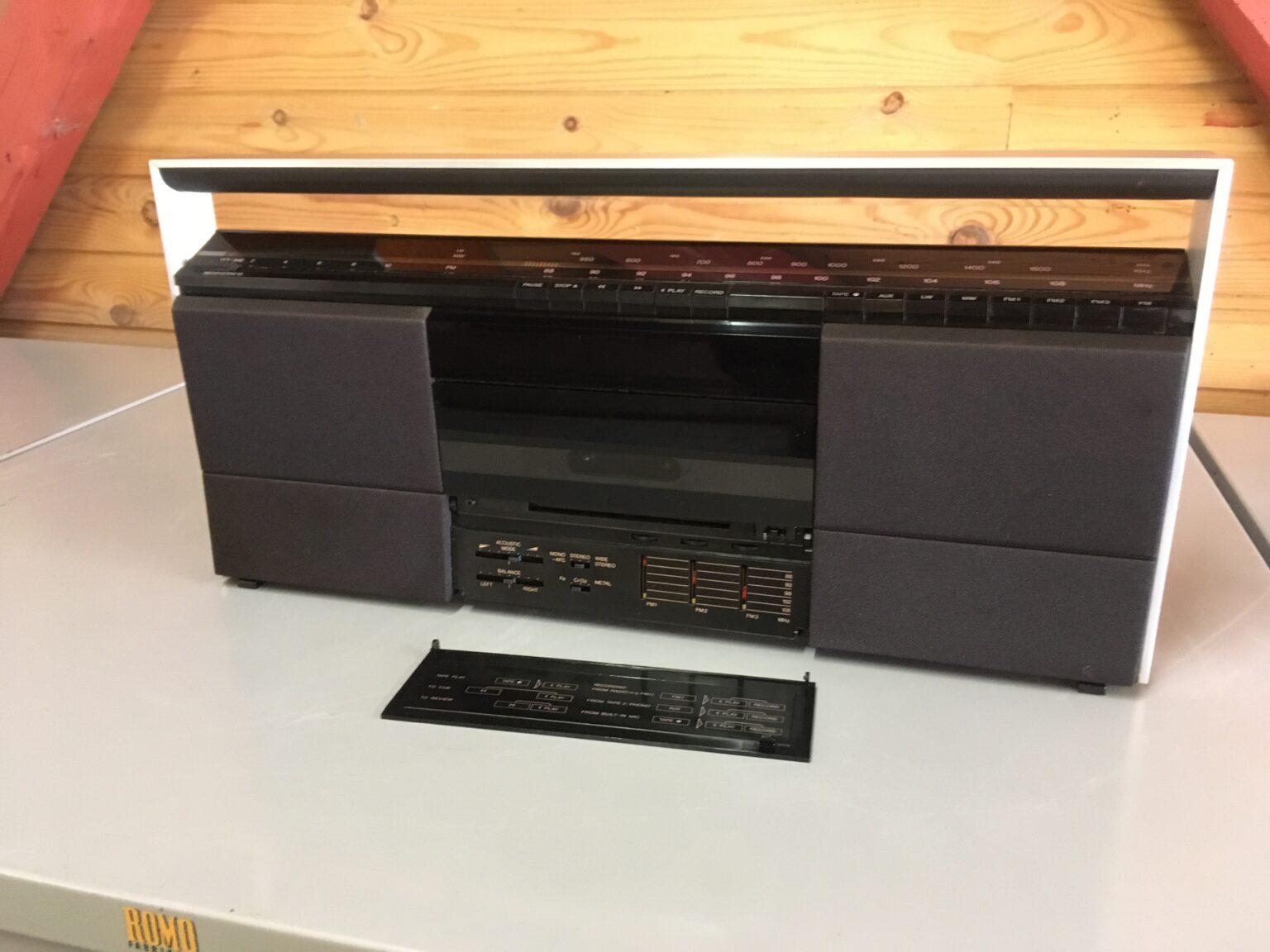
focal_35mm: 29
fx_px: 1064
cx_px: 635
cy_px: 476
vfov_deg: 48.2
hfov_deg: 61.7
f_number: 2.2
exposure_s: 1/17
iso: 250
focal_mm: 4.15
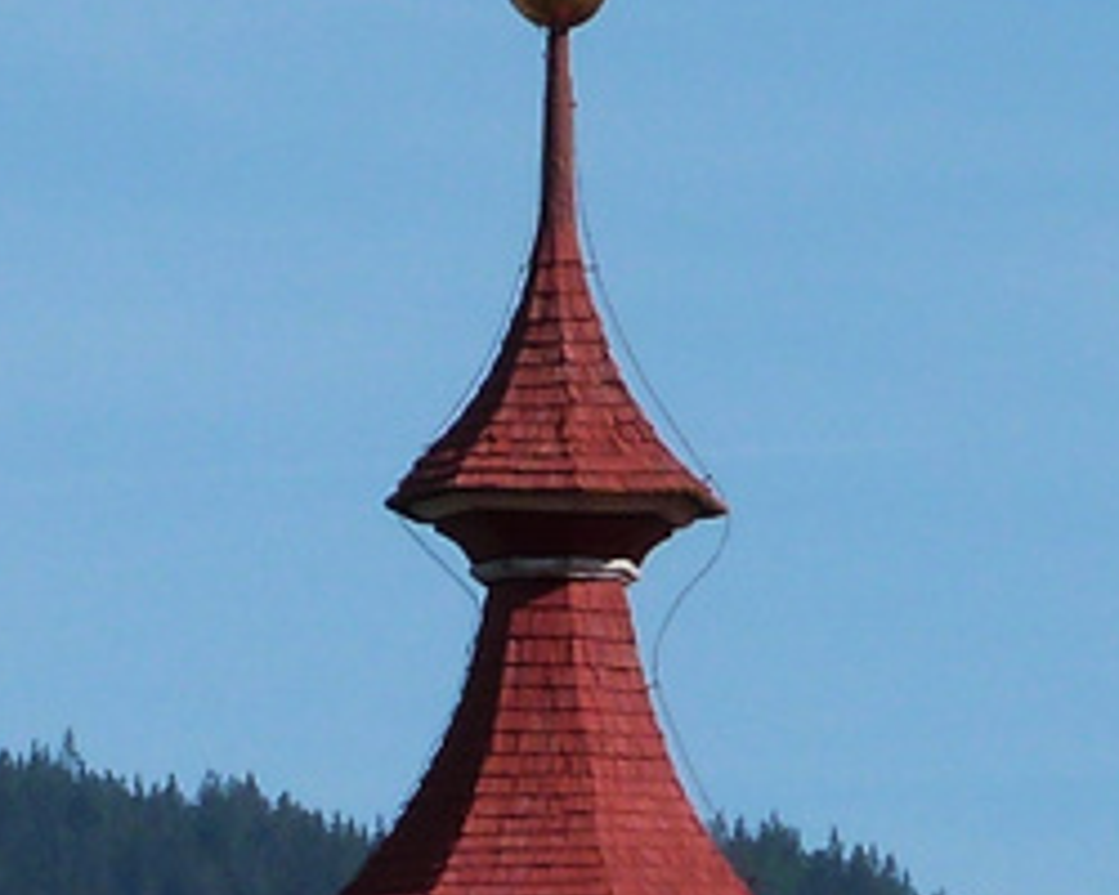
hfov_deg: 1.5
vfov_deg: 1.2
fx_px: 41696
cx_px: 251
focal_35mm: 1259
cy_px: 1897
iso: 100
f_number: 6.3
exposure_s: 1/500
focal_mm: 40.4
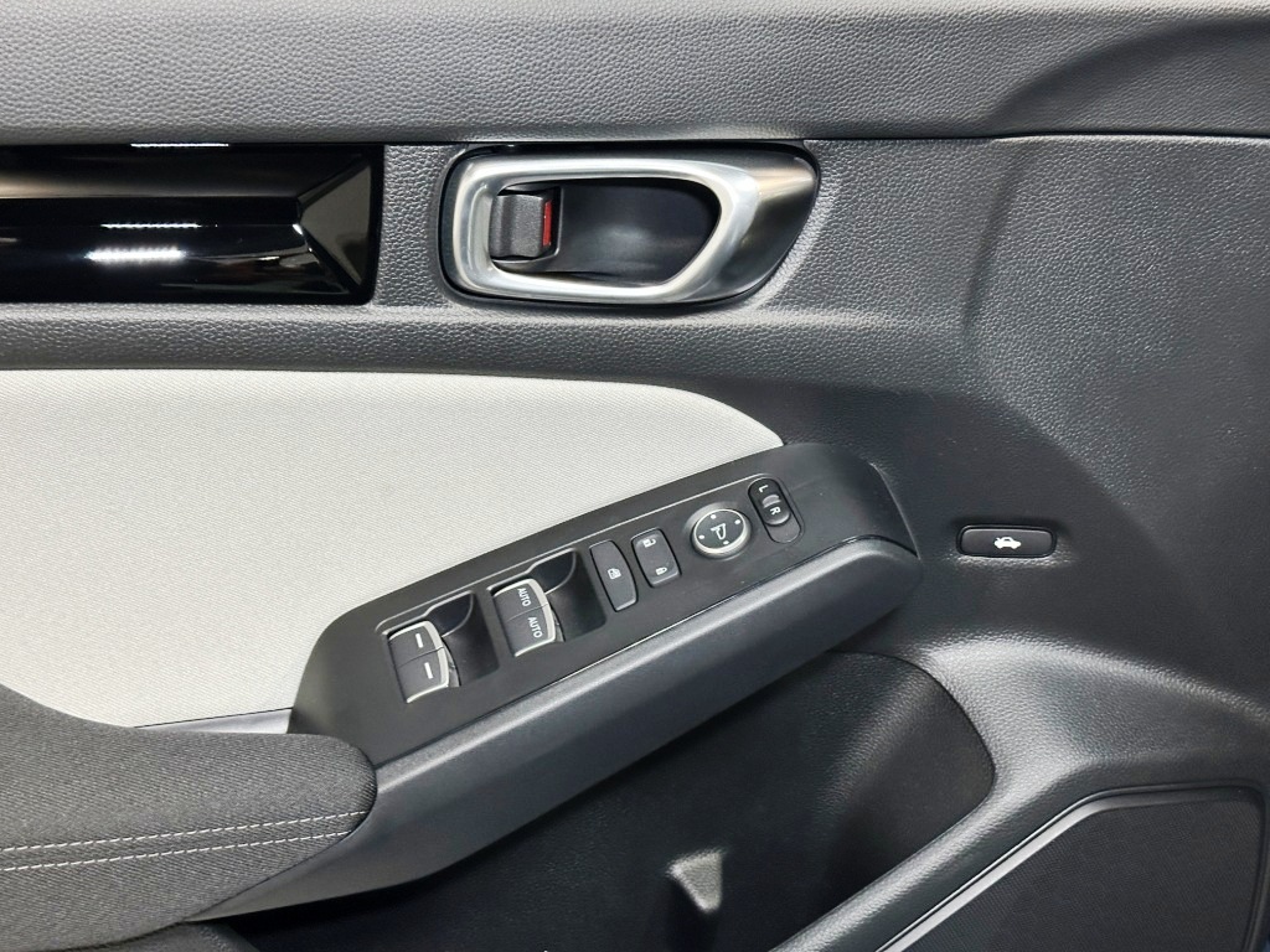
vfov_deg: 30.3
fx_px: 1761
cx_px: 635
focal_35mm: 48
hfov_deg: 39.7
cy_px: 476
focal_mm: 6.86
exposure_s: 1/40
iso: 500
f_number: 1.78
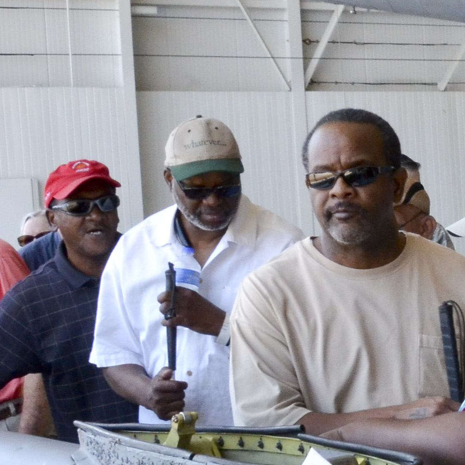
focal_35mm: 105
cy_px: 341
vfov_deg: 16.5
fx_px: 1596
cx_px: 766
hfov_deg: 15.0
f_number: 14
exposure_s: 1/125
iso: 800
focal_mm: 18
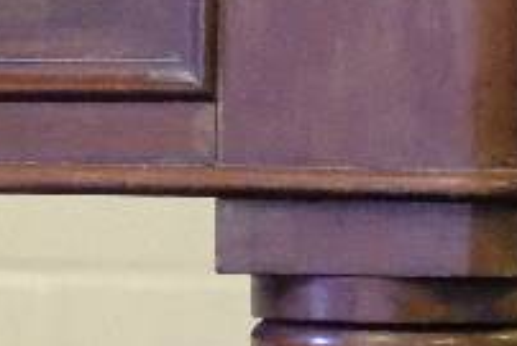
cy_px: 756
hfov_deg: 5.2
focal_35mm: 394
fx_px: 5662
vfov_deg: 3.5
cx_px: -415
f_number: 2.8
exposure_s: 1/125
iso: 5000
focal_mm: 35.3
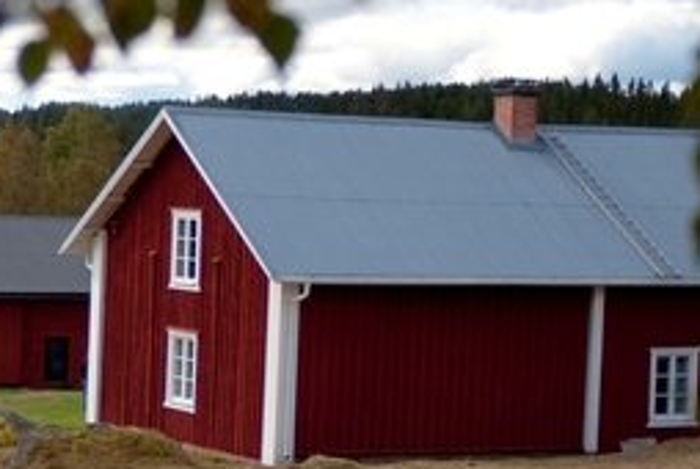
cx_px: -105
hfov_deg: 15.1
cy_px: 153
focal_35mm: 132
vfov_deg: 10.4
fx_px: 2570
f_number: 2.8
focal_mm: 28
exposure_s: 1/3200
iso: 200
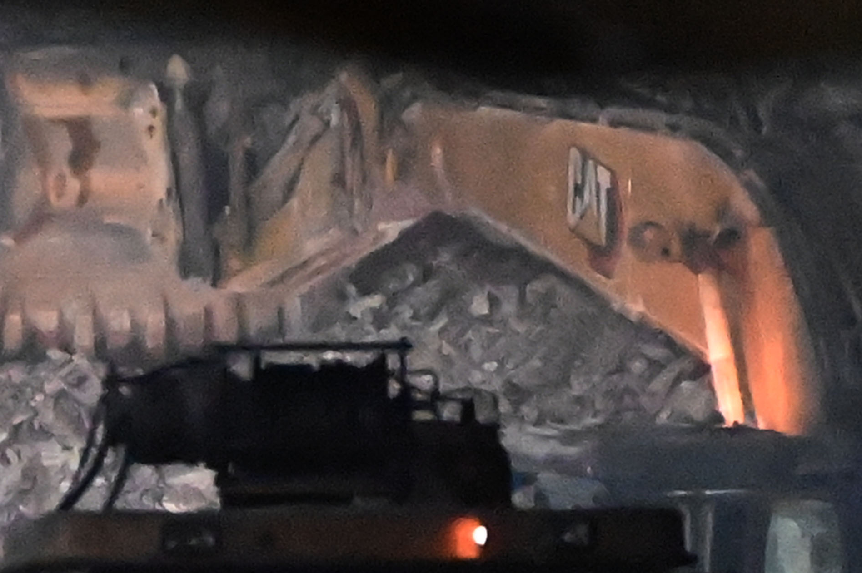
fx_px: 38140
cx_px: 30
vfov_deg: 0.9
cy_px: 435
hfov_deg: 1.3
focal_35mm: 1594
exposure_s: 1/160
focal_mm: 500
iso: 25600
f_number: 5.6
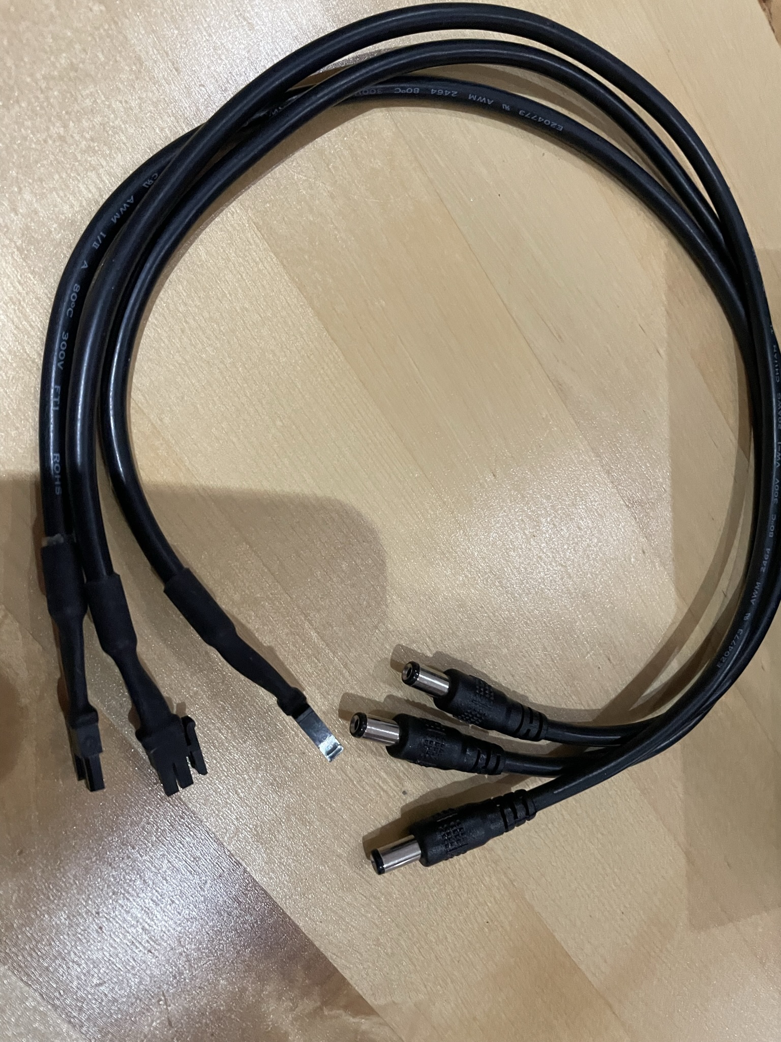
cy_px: 521
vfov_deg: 67.3
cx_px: 390
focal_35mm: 26
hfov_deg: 53.1
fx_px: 782
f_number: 1.6
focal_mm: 4.2
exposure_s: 1/50
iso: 500
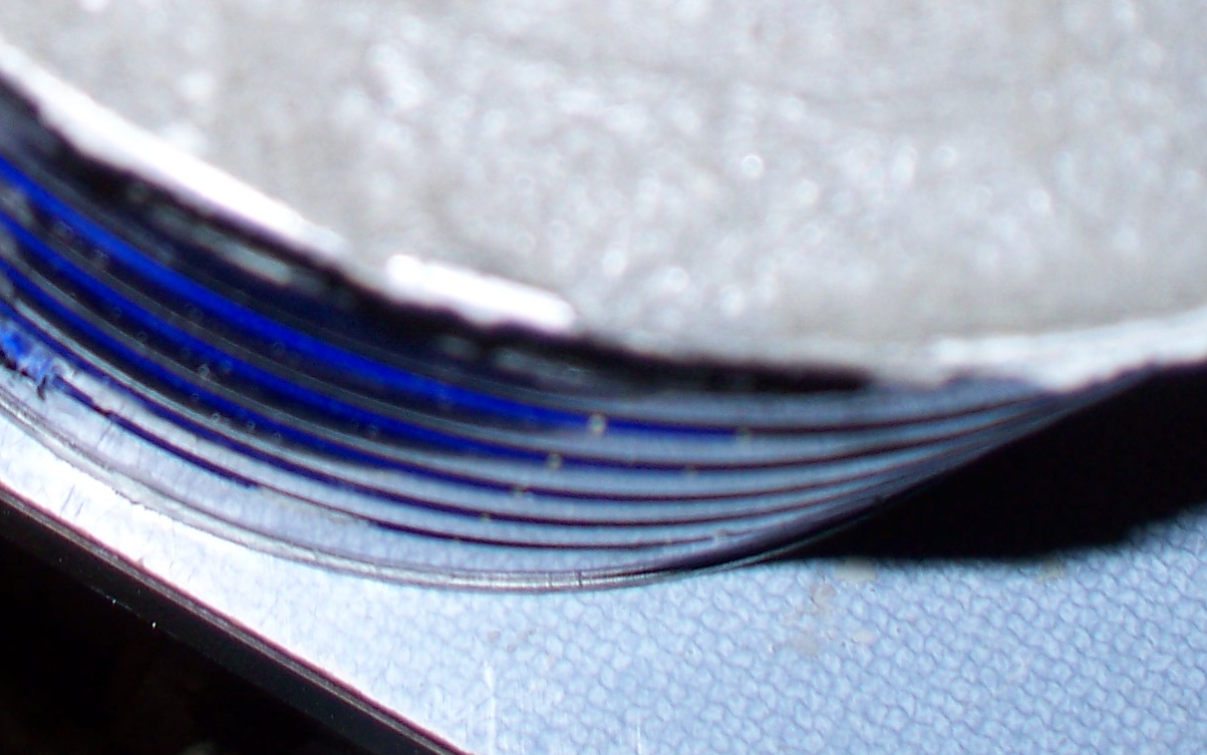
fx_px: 4145
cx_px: 389
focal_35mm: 126
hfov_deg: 16.5
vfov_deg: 9.8
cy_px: -644
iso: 64
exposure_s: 1/60
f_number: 2.8
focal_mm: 7.54
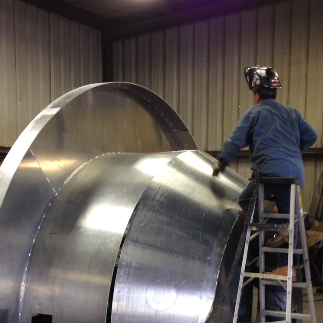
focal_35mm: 64
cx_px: 150
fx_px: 676
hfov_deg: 26.9
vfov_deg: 26.4
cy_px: 260
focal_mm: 4.12
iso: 50
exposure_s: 1/24
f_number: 2.4
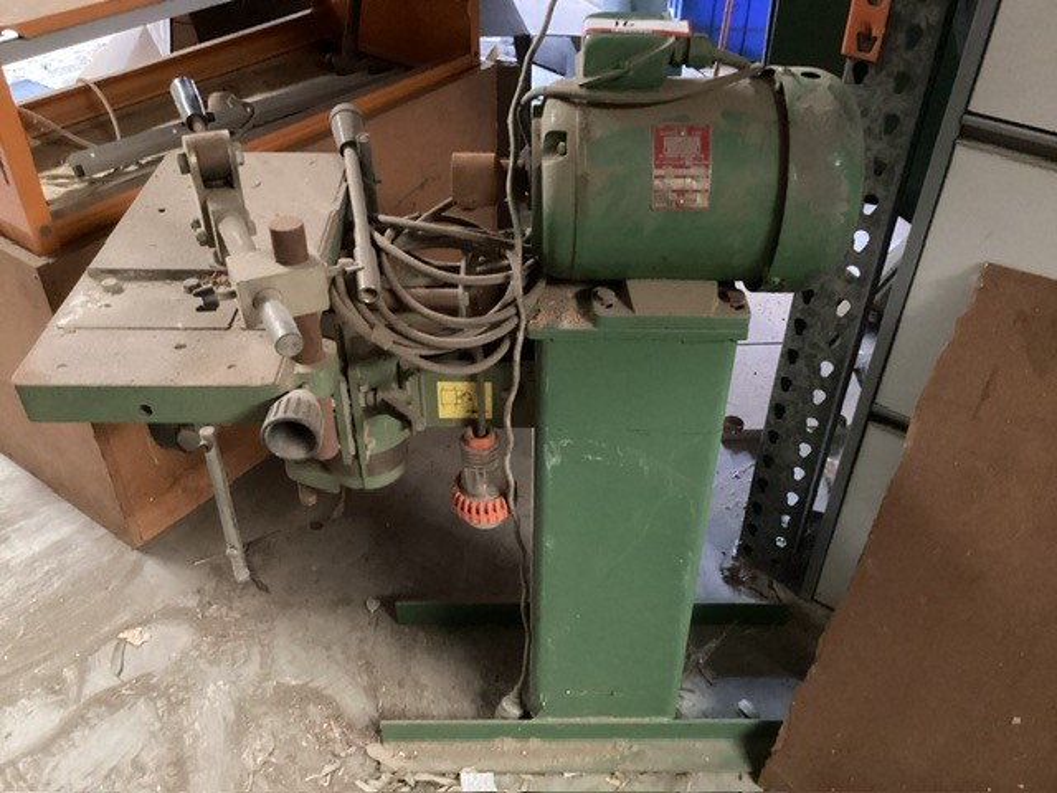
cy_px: 396
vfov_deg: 45.4
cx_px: 528
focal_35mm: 31
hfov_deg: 58.4
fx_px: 947
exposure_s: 1/17
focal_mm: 3.3
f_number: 2.4
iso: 800
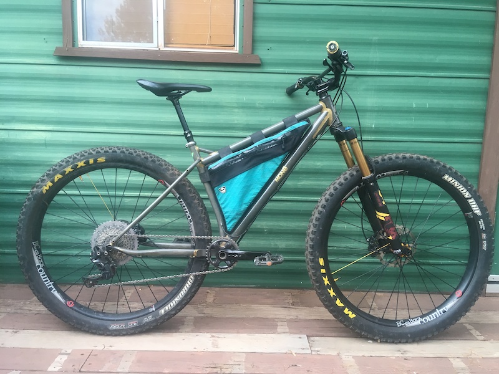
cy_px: 187
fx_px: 418
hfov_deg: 61.7
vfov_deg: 48.2
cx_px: 250
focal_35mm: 29
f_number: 2.2
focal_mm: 4.15
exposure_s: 1/30
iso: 32
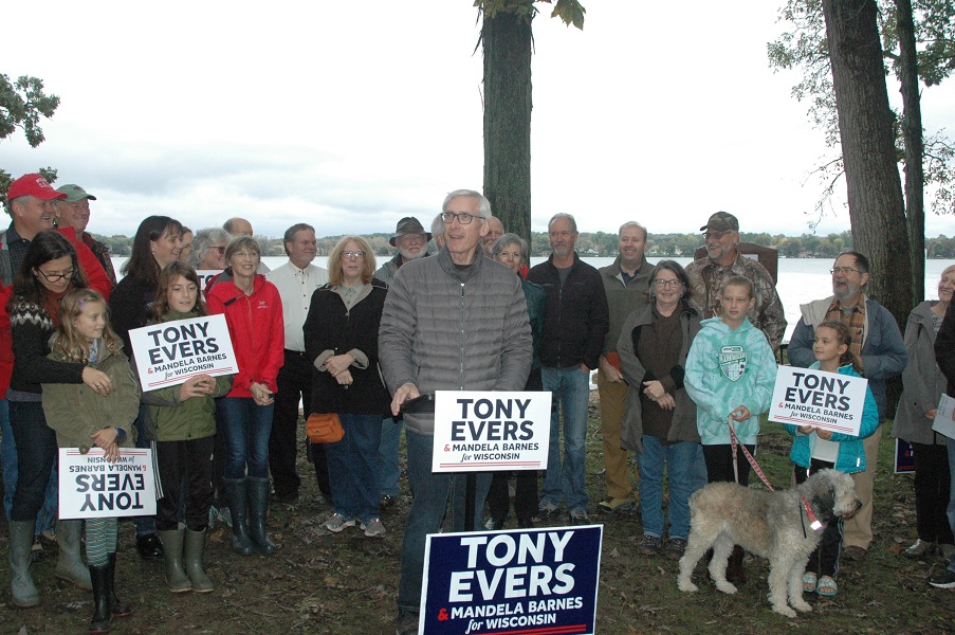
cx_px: 478
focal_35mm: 39
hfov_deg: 49.6
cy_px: 318
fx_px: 1033
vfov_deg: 34.1
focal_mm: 26
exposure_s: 1/500
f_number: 7.1
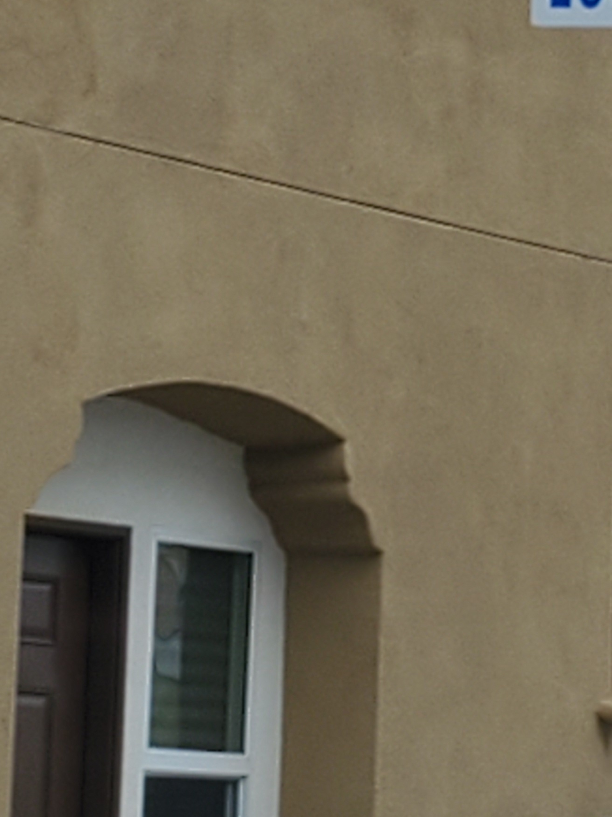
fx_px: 1415
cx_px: 747
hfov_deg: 22.4
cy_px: 217
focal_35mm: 60
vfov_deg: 31.7
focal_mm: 4.3
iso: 50
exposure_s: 1/531
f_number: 2.4
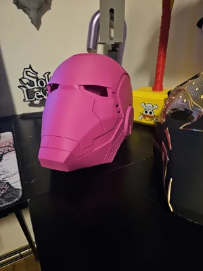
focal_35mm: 23
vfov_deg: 73.9
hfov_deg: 58.9
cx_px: 102
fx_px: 180
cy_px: 136
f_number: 1.7
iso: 1000
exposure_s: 1/26
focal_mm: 6.3
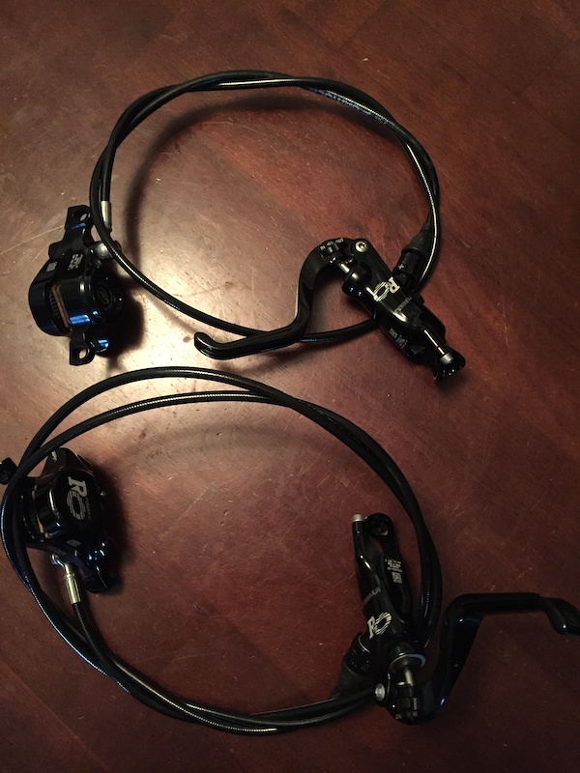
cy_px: 386
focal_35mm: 29
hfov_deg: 48.2
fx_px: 648
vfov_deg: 61.7
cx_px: 290
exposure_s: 1/15
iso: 320
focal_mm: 4.15
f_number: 2.2
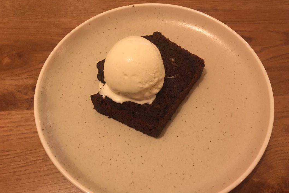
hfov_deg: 60.3
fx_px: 249
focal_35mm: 31
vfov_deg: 42.3
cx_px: 147
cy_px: 108
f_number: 2.2
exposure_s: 1/17
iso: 400
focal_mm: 4.15
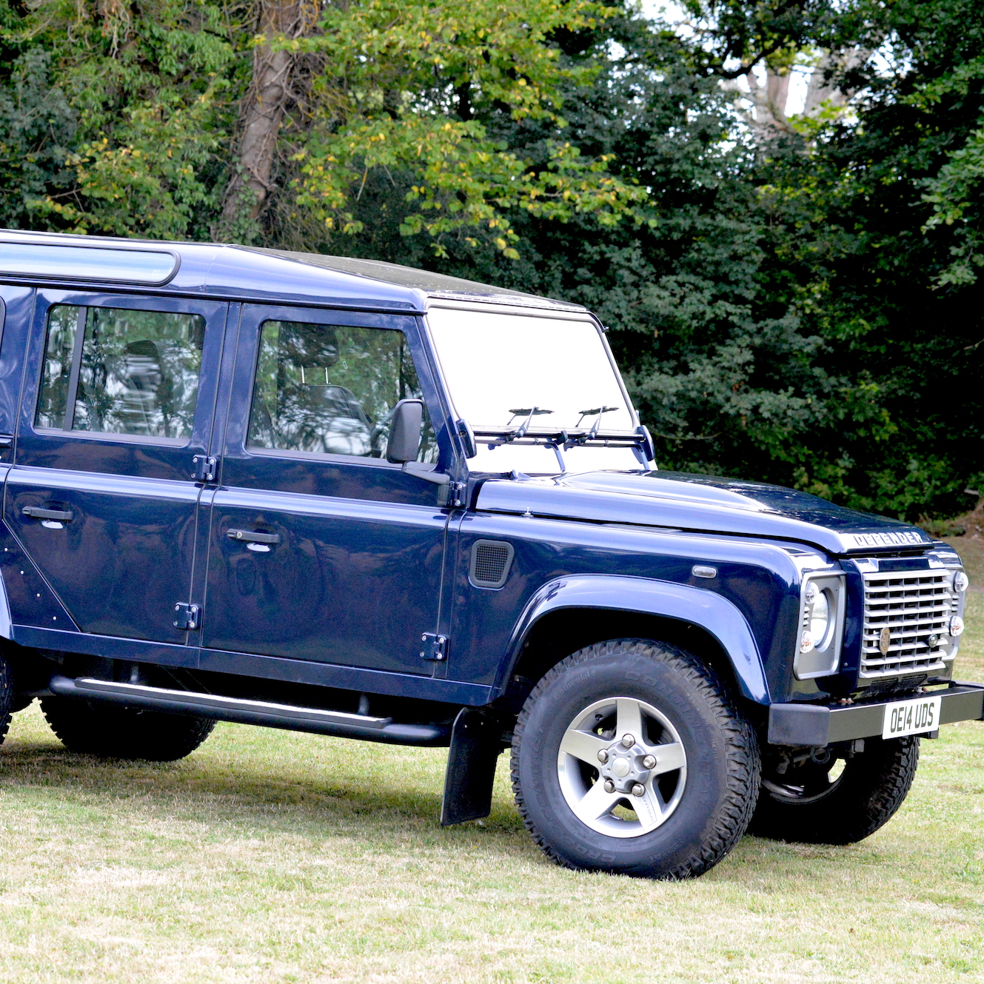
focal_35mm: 110
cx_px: 321
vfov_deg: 15.8
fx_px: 3538
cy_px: 491
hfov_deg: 15.8
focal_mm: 86
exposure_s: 1/800
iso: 6400
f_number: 7.1
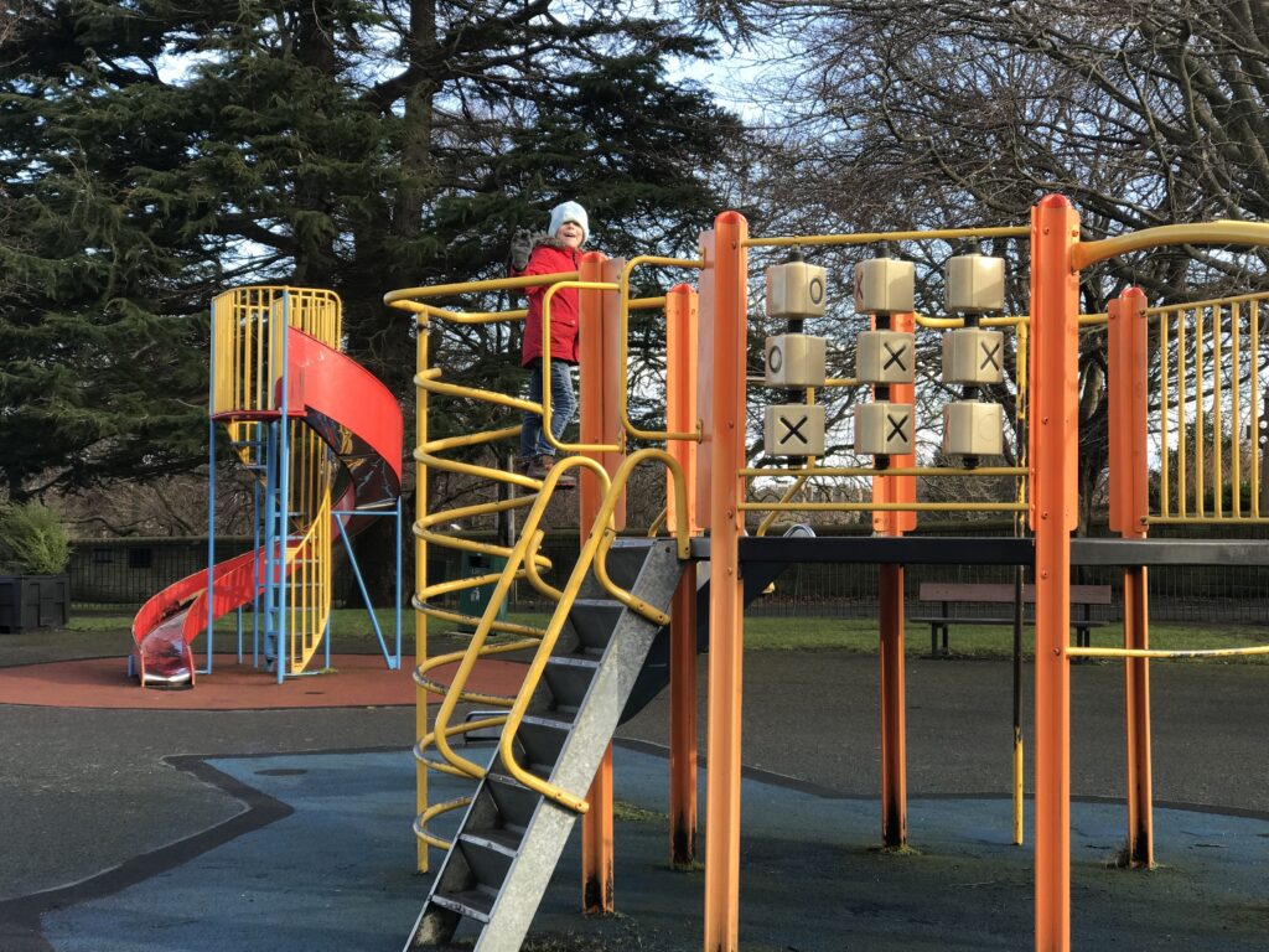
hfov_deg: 33.8
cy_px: 476
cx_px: 634
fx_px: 2090
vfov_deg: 25.7
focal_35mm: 57
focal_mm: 6.6
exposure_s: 1/122
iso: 20
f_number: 2.8
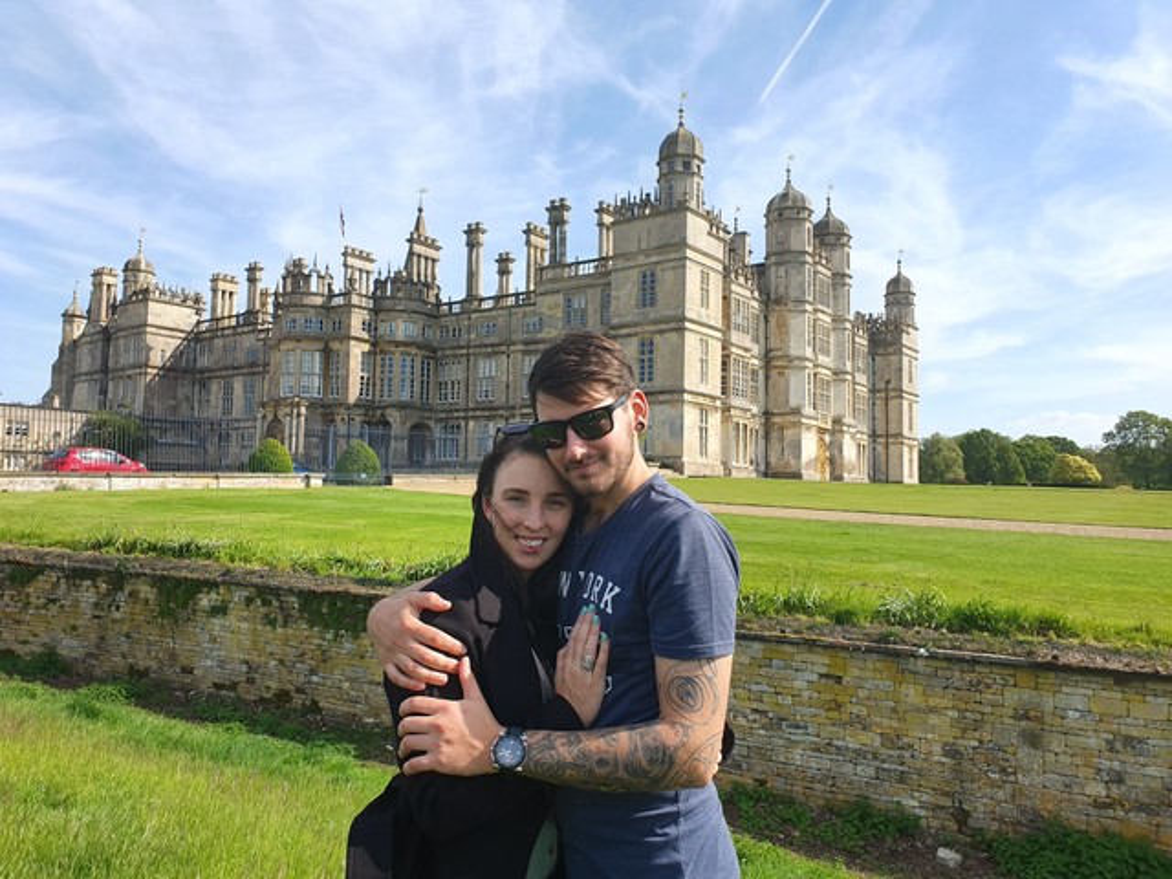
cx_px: 586
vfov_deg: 53.1
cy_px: 440
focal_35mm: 26
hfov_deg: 67.3
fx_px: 880
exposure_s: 1/966
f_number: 2.4
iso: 50
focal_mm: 4.32
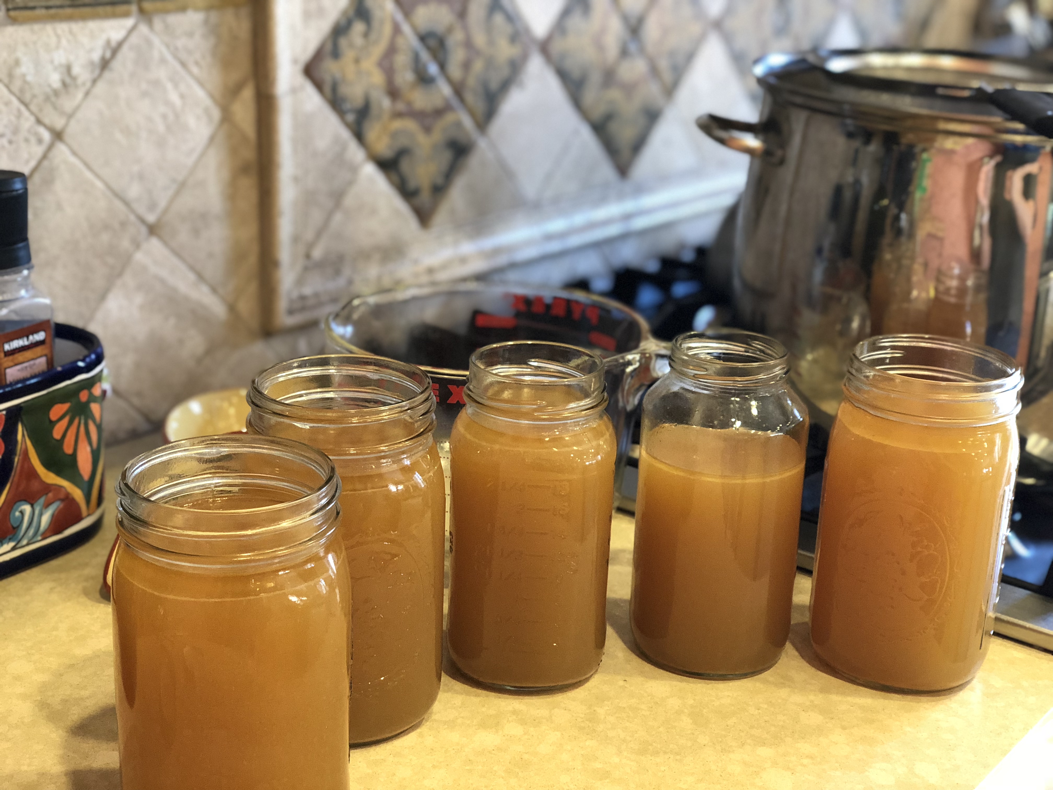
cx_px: 526
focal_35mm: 52
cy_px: 395
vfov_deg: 28.0
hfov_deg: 36.8
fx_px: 1582
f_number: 2.4
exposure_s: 1/24
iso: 160
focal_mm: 6
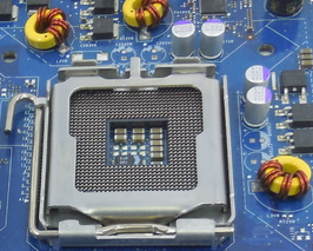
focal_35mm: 94
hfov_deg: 19.8
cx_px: 4
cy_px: 422
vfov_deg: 14.7
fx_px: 871
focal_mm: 4.5
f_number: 3.1
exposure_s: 1/40
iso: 125
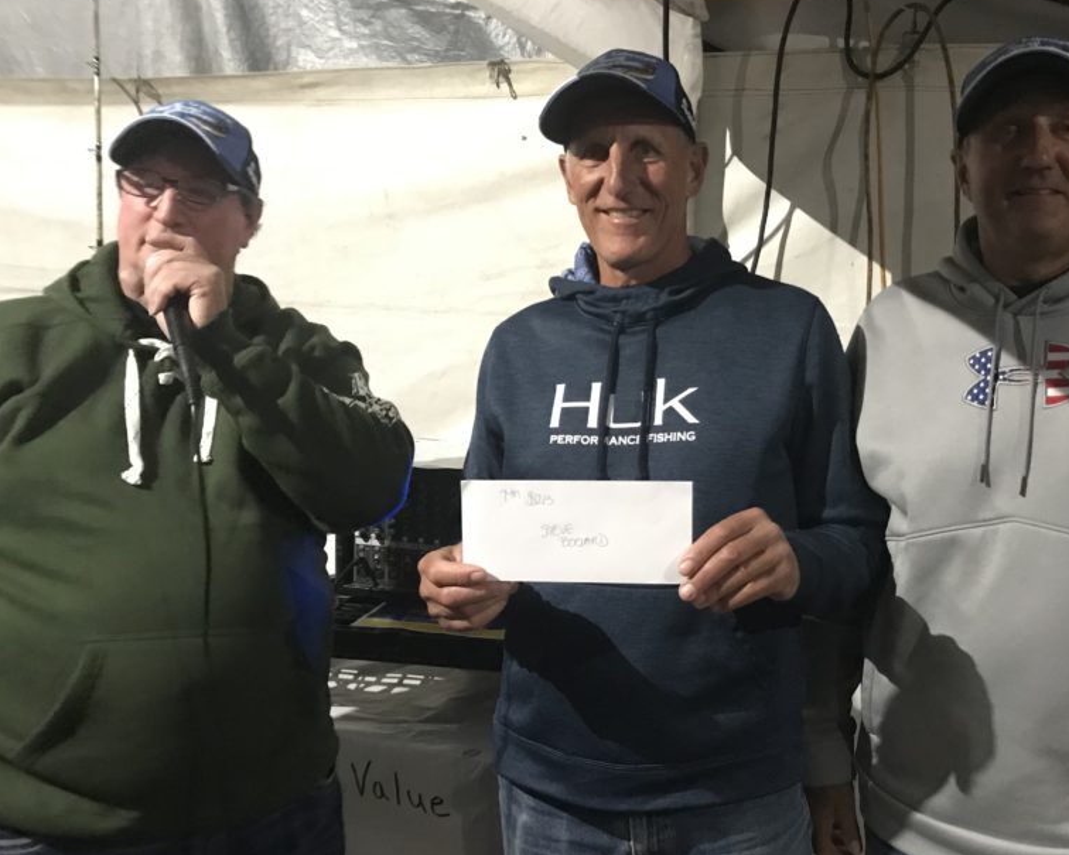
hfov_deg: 48.8
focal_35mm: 37
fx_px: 1171
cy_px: 454
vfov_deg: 40.1
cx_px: 631
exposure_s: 1/4
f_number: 1.8
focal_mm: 3.99
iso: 125
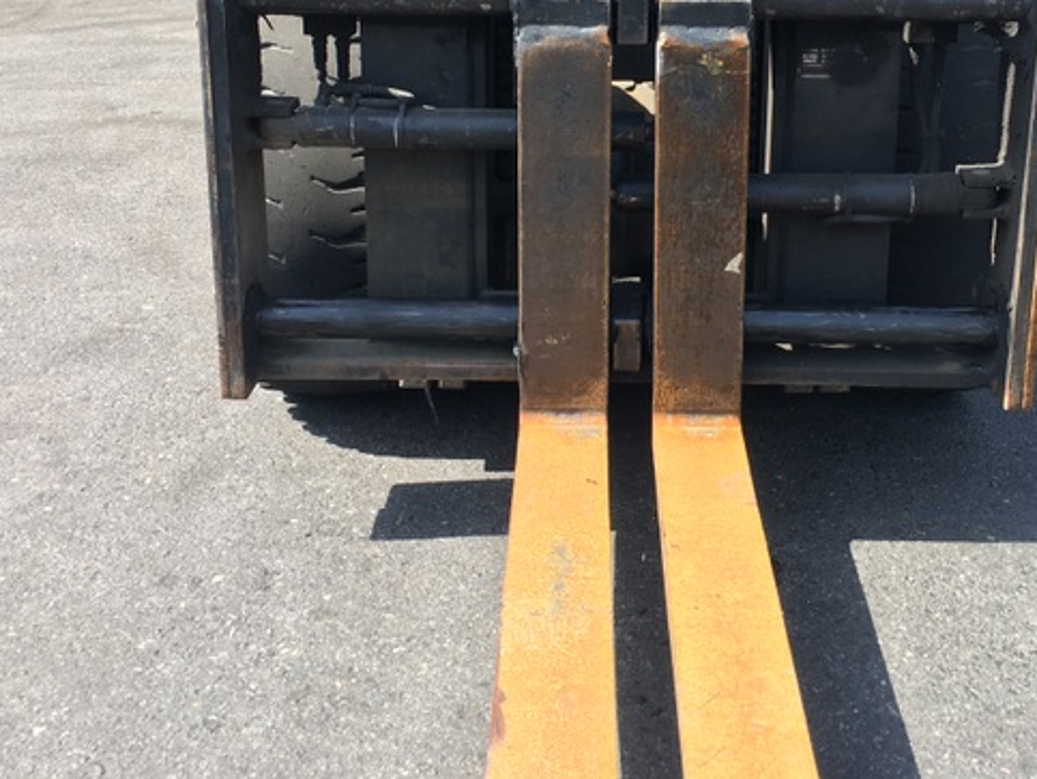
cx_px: 612
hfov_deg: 39.5
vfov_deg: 29.6
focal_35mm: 48
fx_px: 1439
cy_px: 163
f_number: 2.2
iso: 25
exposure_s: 1/246
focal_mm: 4.15
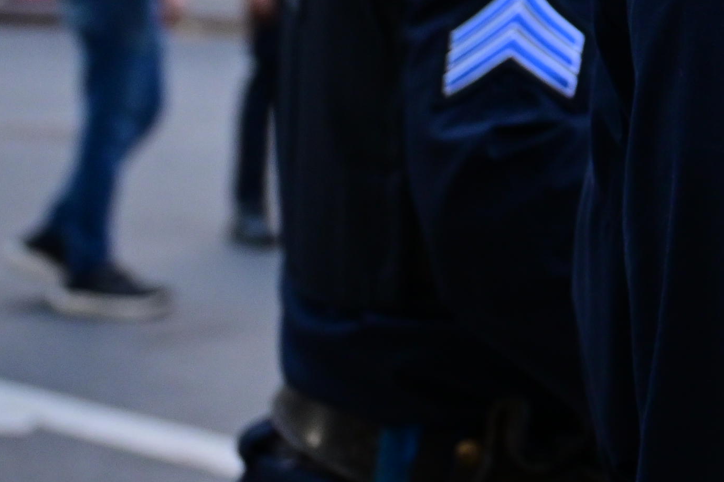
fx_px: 3157
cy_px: -308
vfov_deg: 8.5
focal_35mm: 157
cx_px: 1202
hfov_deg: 12.2
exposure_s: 1/640
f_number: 4
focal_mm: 35
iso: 800
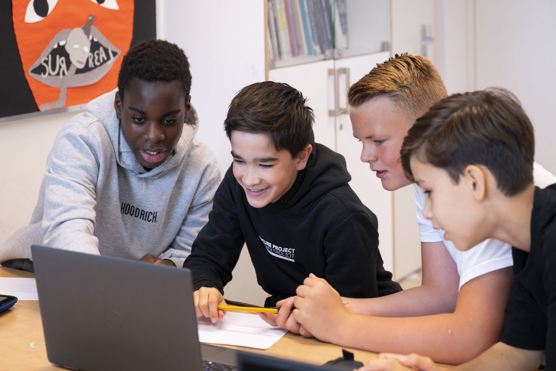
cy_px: 186
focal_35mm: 65
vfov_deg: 20.9
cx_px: 278
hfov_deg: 31.0
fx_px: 1004
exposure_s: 1/125
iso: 1000
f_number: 3.5
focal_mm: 65
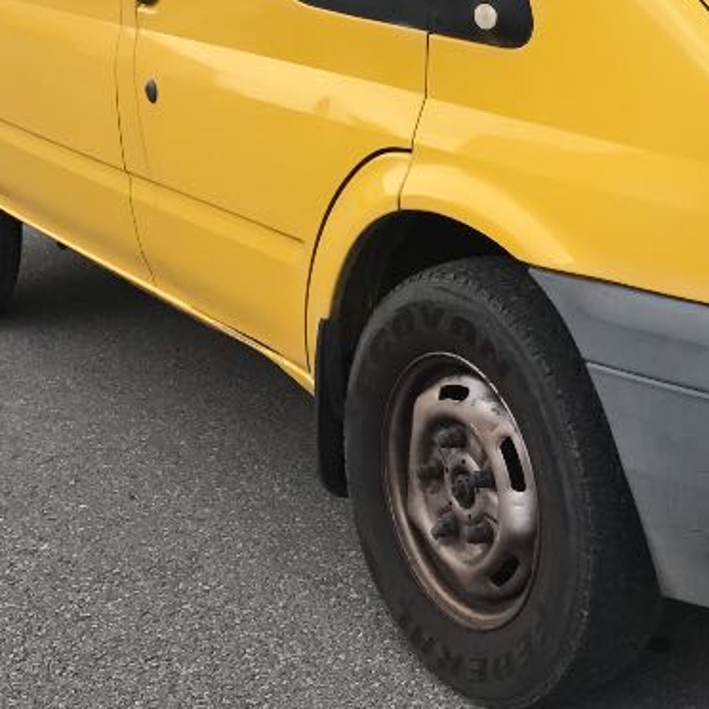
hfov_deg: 25.0
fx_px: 1553
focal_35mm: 67
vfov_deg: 25.3
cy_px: 151
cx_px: 637
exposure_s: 1/766
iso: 20
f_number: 1.8
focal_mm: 3.99
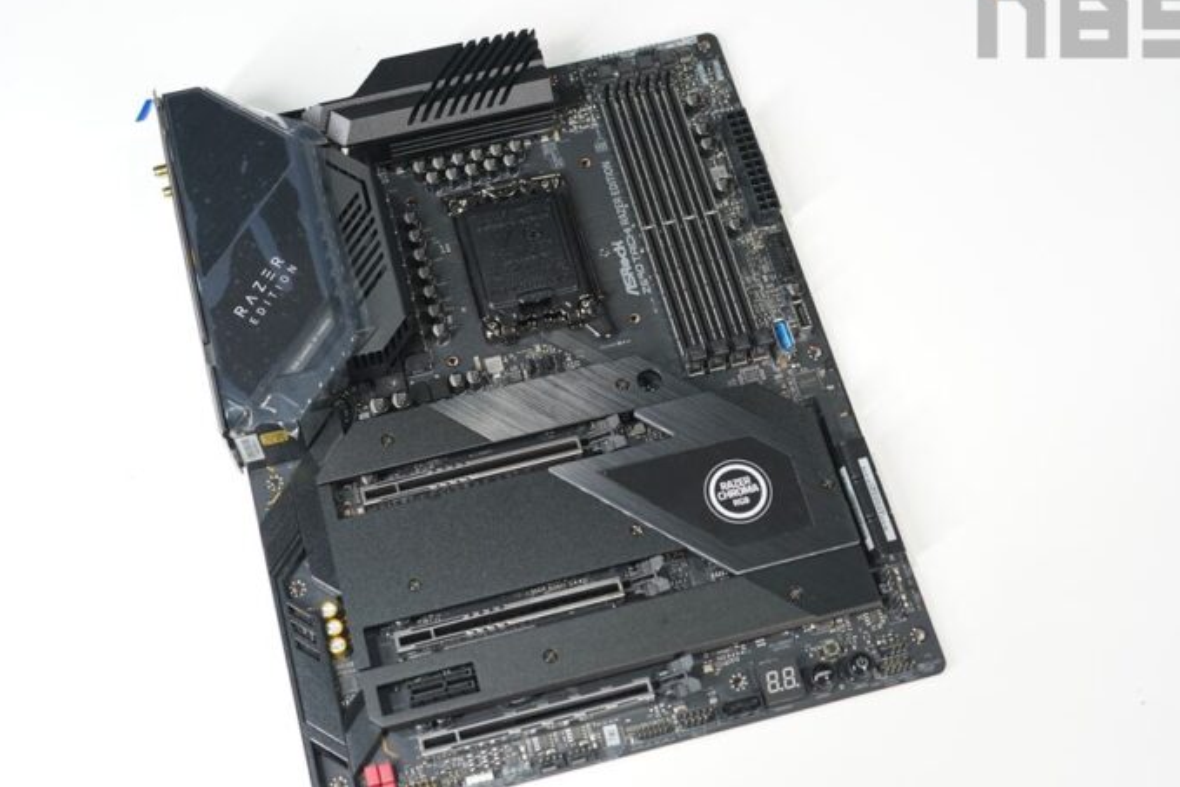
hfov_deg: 42.7
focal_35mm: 46
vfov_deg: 29.2
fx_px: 1508
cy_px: 434
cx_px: 531
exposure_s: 1/125
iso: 1600
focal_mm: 40
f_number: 4.5
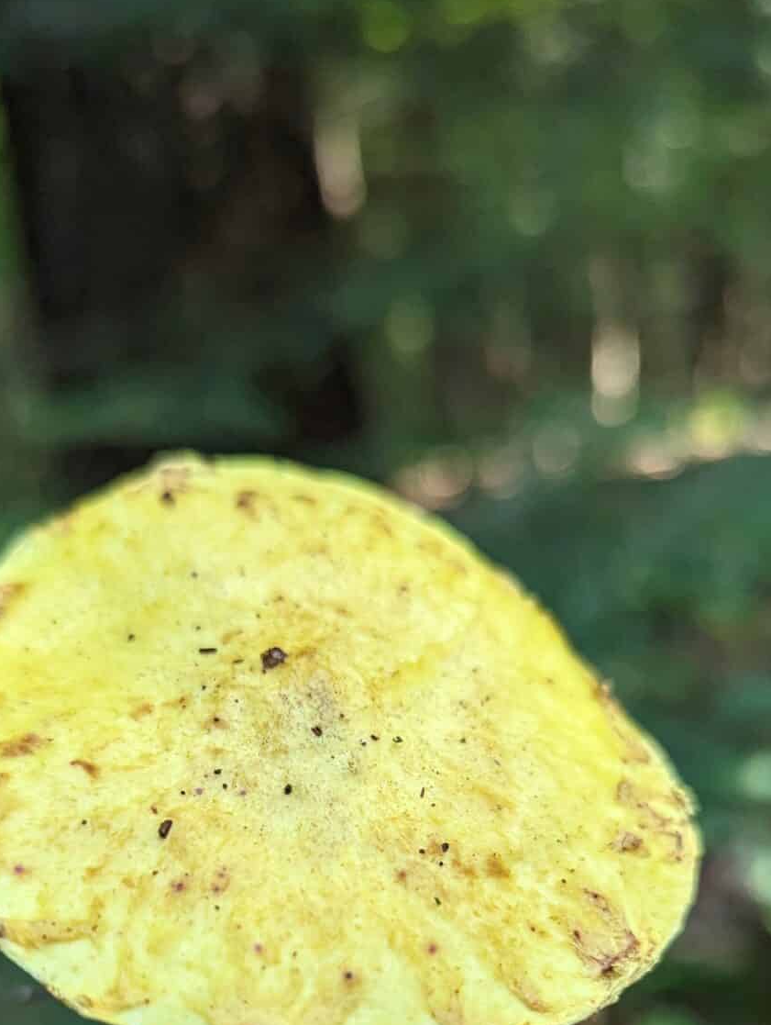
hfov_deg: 32.9
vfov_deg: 39.8
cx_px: 321
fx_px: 1303
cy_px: 919
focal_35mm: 44
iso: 1391
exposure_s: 1/301
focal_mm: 6.81
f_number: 1.85
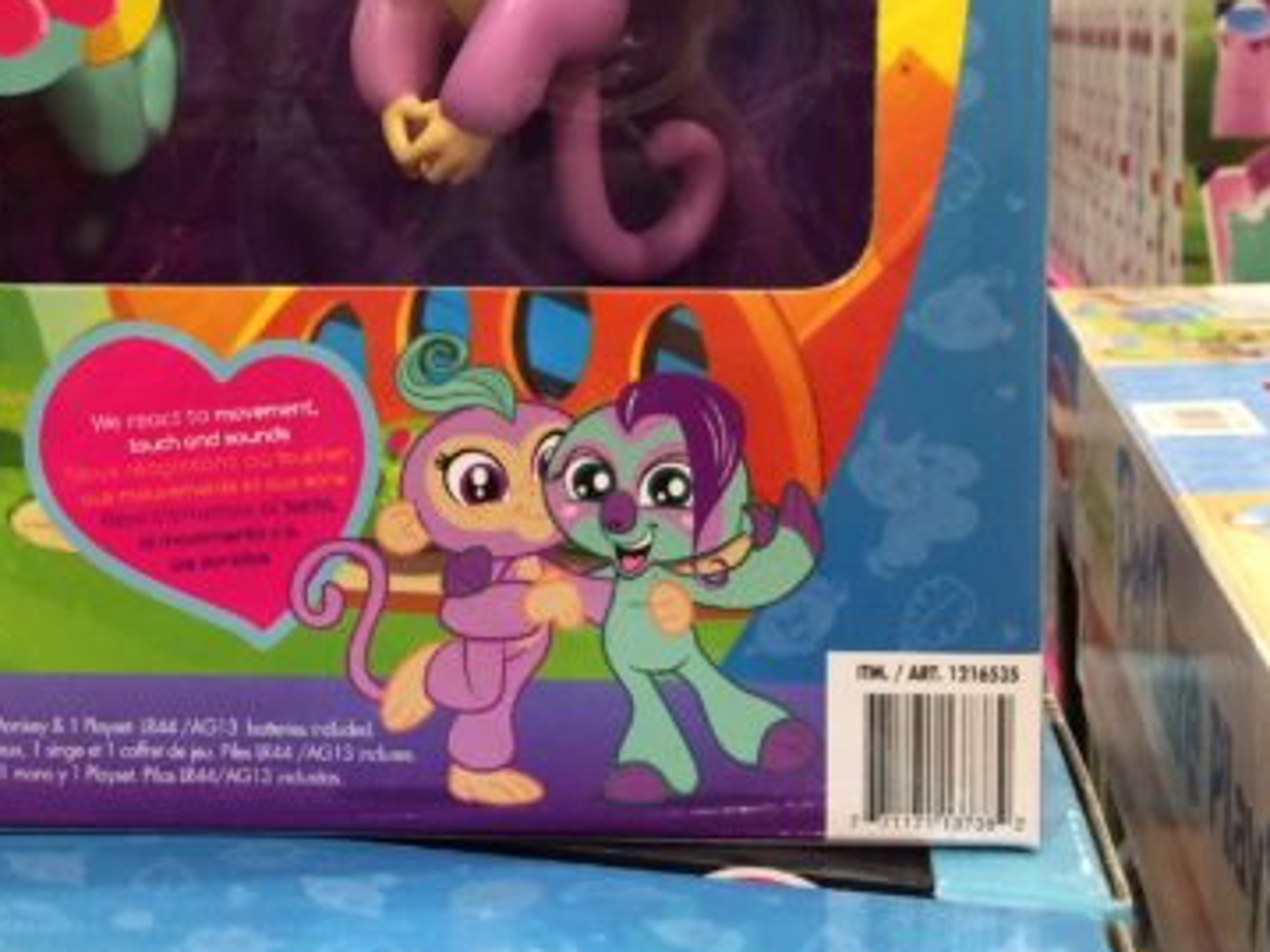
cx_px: 96
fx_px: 2274
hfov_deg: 29.7
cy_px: 42
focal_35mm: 62
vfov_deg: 22.9
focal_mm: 4.15
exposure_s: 1/30
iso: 80
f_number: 2.2
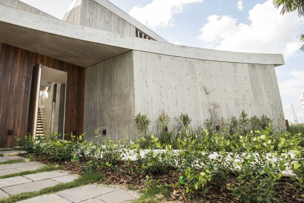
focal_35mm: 23
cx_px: 138
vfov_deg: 54.9
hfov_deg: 75.9
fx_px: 194
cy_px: 87
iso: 250
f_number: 18
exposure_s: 1/15
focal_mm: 20
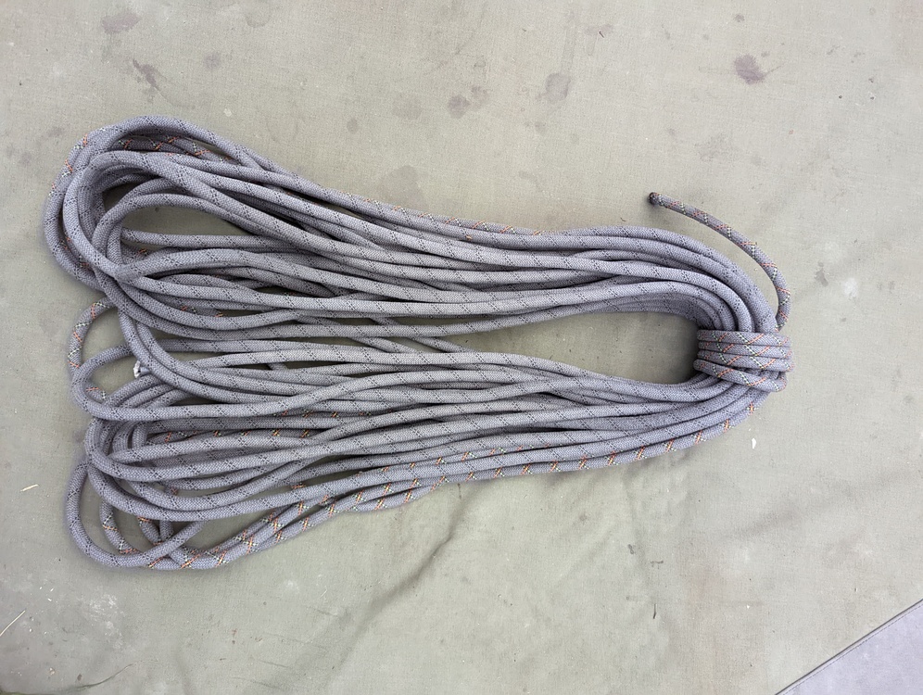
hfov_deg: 71.5
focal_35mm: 24
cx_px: 462
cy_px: 348
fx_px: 641
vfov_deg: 56.9
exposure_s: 1/1316
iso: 1254
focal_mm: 6.81
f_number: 1.85
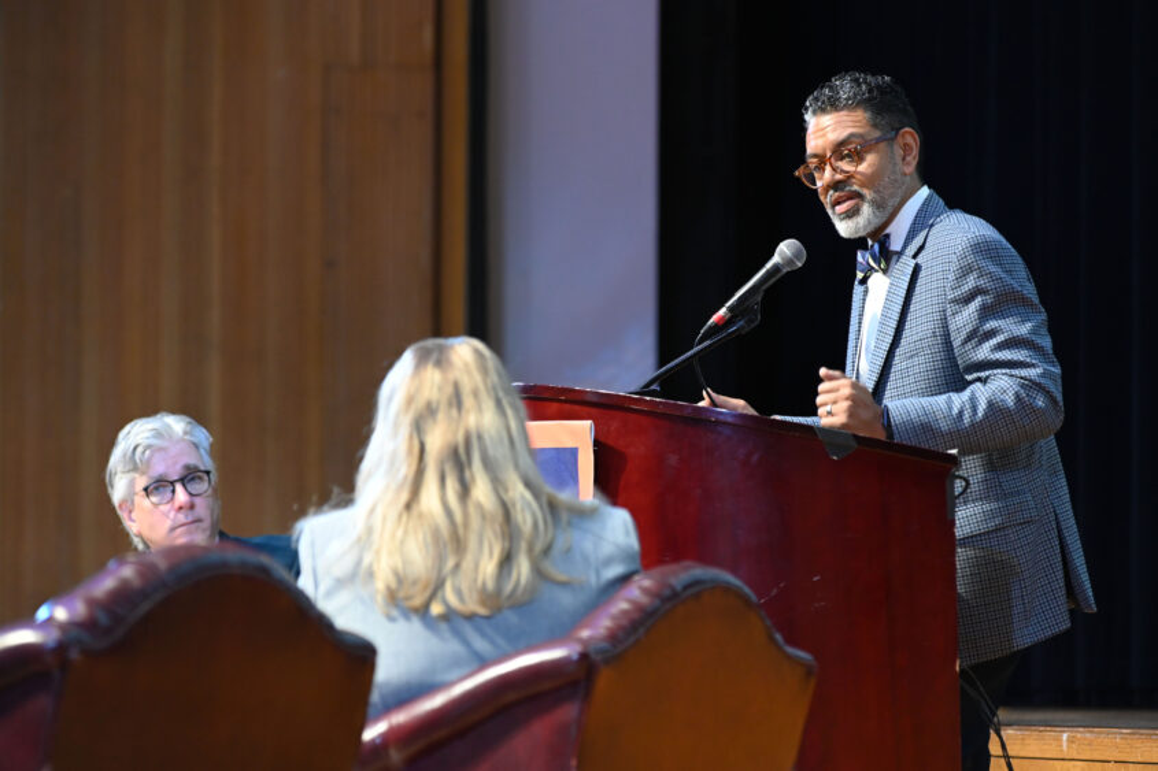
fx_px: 5949
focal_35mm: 185
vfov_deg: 7.4
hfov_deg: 11.1
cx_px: 579
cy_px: 386
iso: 3200
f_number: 5.6
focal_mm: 185
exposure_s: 1/125
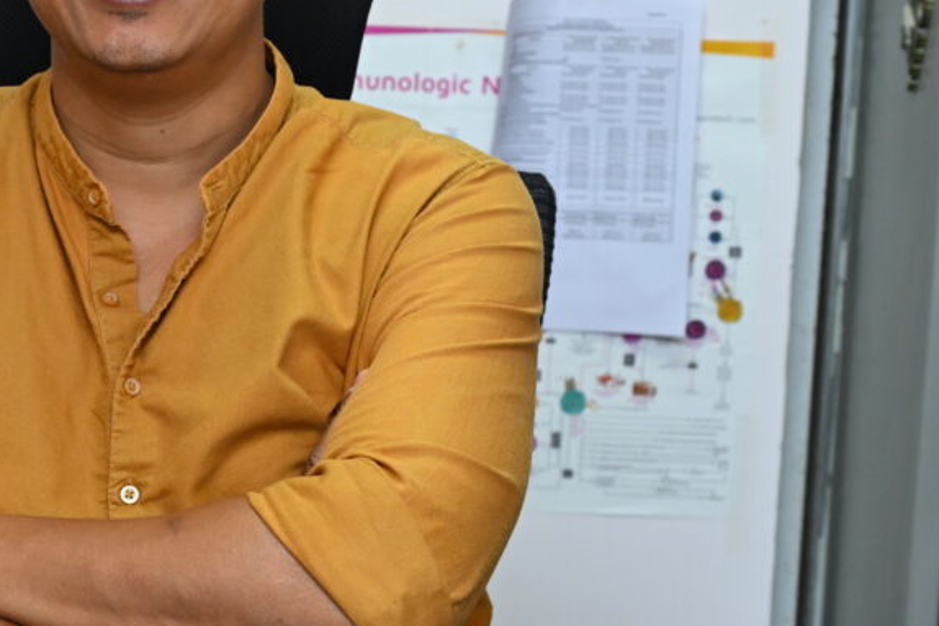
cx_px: 121
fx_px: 3209
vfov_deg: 11.2
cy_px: 271
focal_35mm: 123
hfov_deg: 16.5
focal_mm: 46
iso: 1000
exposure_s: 1/160
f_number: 5.6
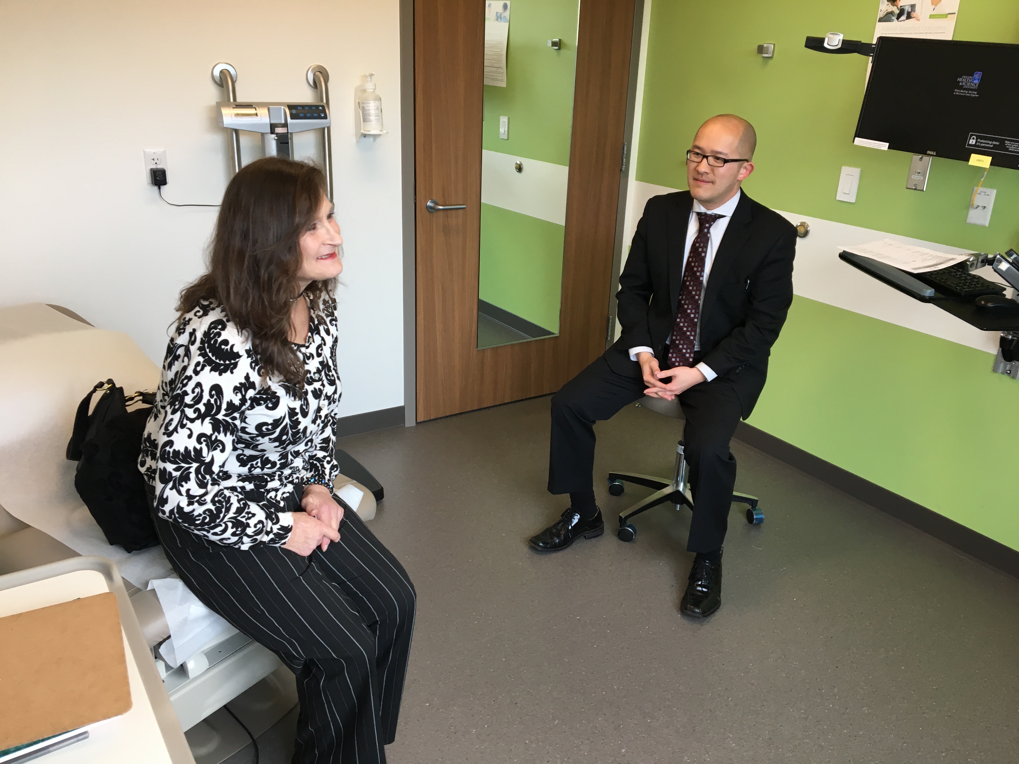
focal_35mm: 29
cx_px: 510
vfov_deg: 48.2
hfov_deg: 61.7
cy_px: 382
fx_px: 854
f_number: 2.2
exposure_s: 1/40
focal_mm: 4.15
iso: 25
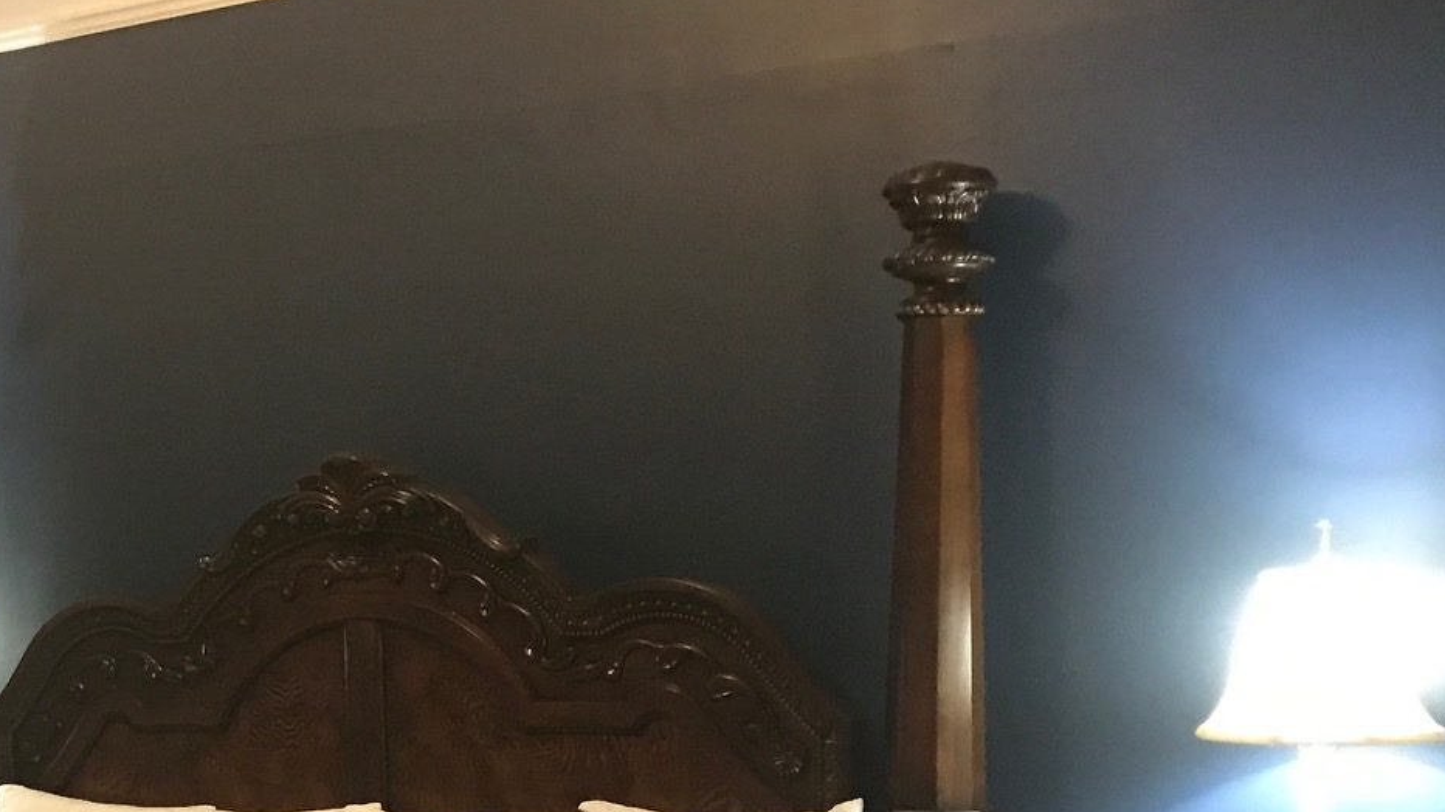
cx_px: 155
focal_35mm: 66
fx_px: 2529
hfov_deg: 30.5
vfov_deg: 17.7
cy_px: 880
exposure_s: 1/7
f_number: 1.8
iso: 80
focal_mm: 3.99
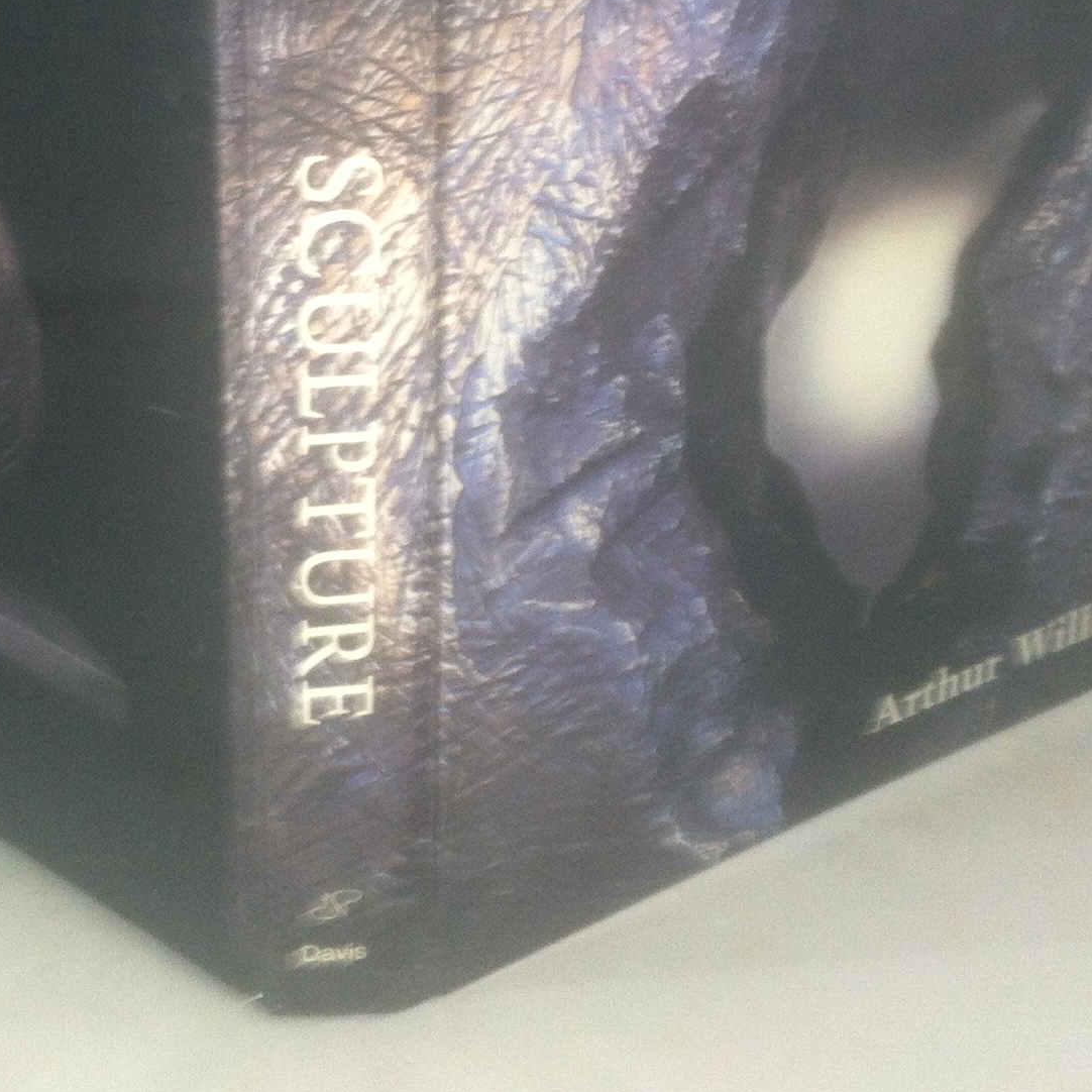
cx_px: 463
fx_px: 2641
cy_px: 208
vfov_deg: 23.0
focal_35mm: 74
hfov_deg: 23.3
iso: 80
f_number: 2.8
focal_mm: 3.85
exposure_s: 1/15
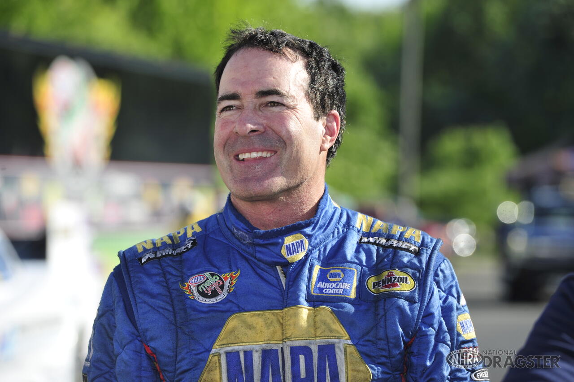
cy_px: 191
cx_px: 287
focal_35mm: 200
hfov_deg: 10.3
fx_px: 3187
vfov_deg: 6.9
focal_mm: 200
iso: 200
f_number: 5.6
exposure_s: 1/500
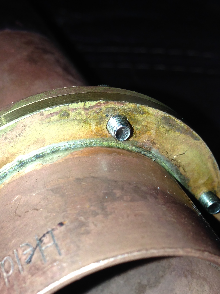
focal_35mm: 64
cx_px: 58
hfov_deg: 22.7
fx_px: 542
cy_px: 256
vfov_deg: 29.2
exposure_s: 1/128
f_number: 2.4
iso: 50
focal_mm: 4.12
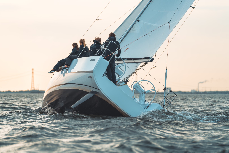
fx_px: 1005
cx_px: 114
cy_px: 76
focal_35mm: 158
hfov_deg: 13.0
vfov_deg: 8.7
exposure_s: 1/1250
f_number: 2.8
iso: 80
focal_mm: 158
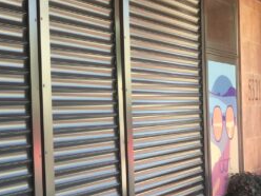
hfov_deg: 19.9
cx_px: 9
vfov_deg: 15.4
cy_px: 134
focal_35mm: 96
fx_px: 724
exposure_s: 1/120
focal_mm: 3.3
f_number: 2.4
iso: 40
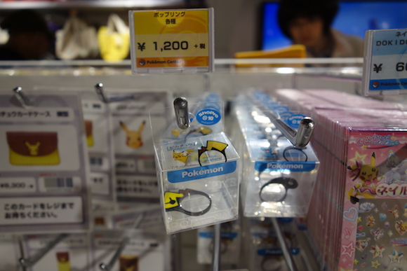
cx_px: 204
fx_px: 317
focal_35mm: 28
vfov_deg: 46.4
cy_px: 136
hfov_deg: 65.5
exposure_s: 1/100
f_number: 3.2
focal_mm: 10.4
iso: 125
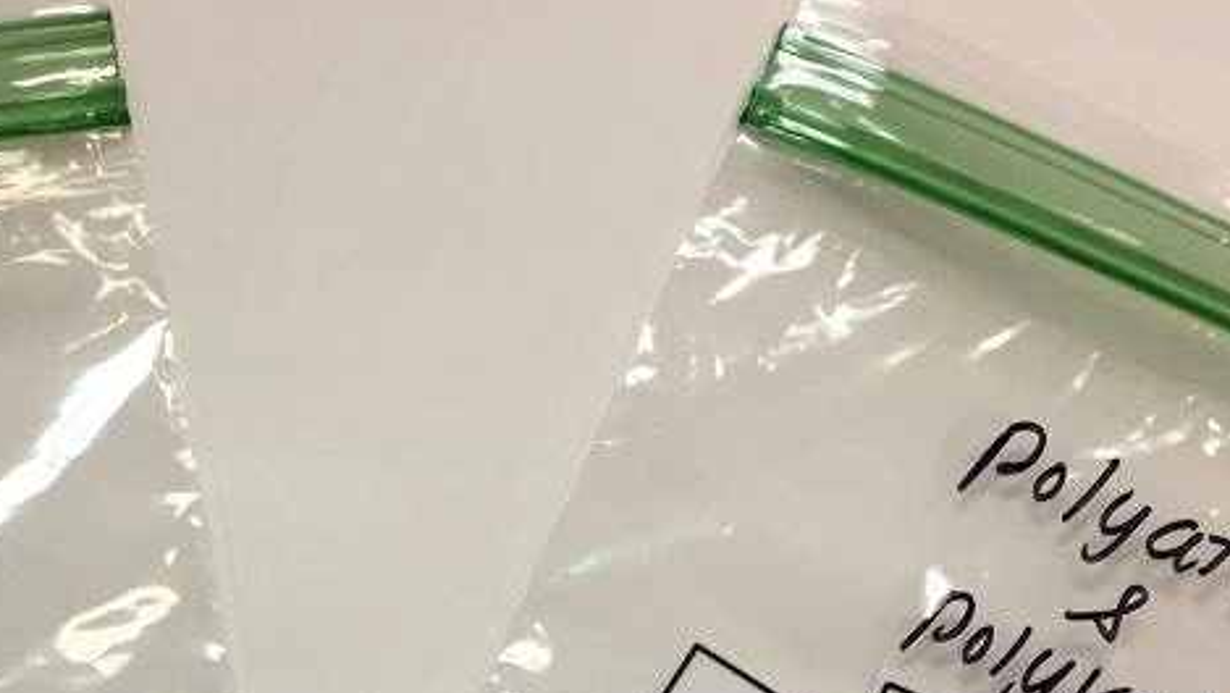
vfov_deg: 16.4
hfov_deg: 29.8
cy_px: 942
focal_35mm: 69
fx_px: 2251
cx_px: 233
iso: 32
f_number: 2.2
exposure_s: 1/30
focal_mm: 4.15
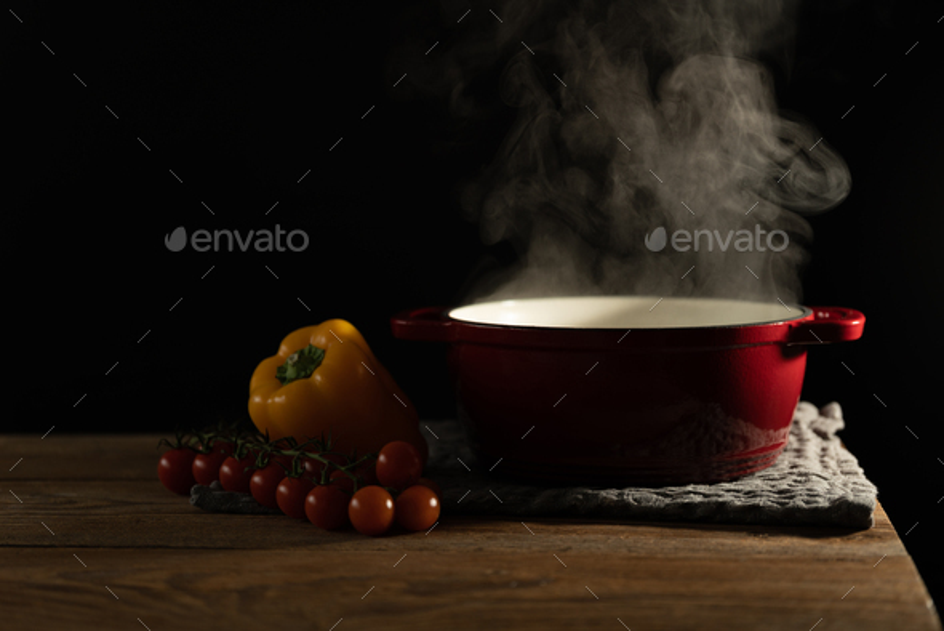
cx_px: 472
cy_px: 316
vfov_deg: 19.5
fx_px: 1836
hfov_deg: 28.8
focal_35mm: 70
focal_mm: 70
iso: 160
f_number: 2.8
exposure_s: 1/125
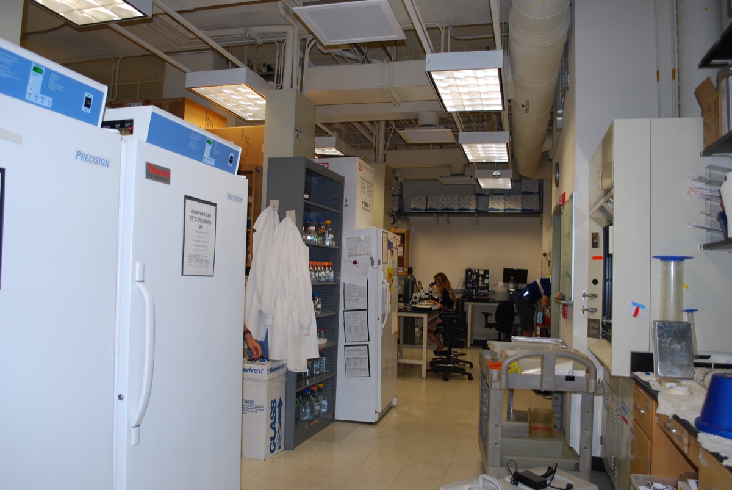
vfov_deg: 48.0
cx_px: 366
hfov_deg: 67.3
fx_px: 550
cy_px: 245
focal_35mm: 27
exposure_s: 1/60
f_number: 3.5
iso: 200
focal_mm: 18
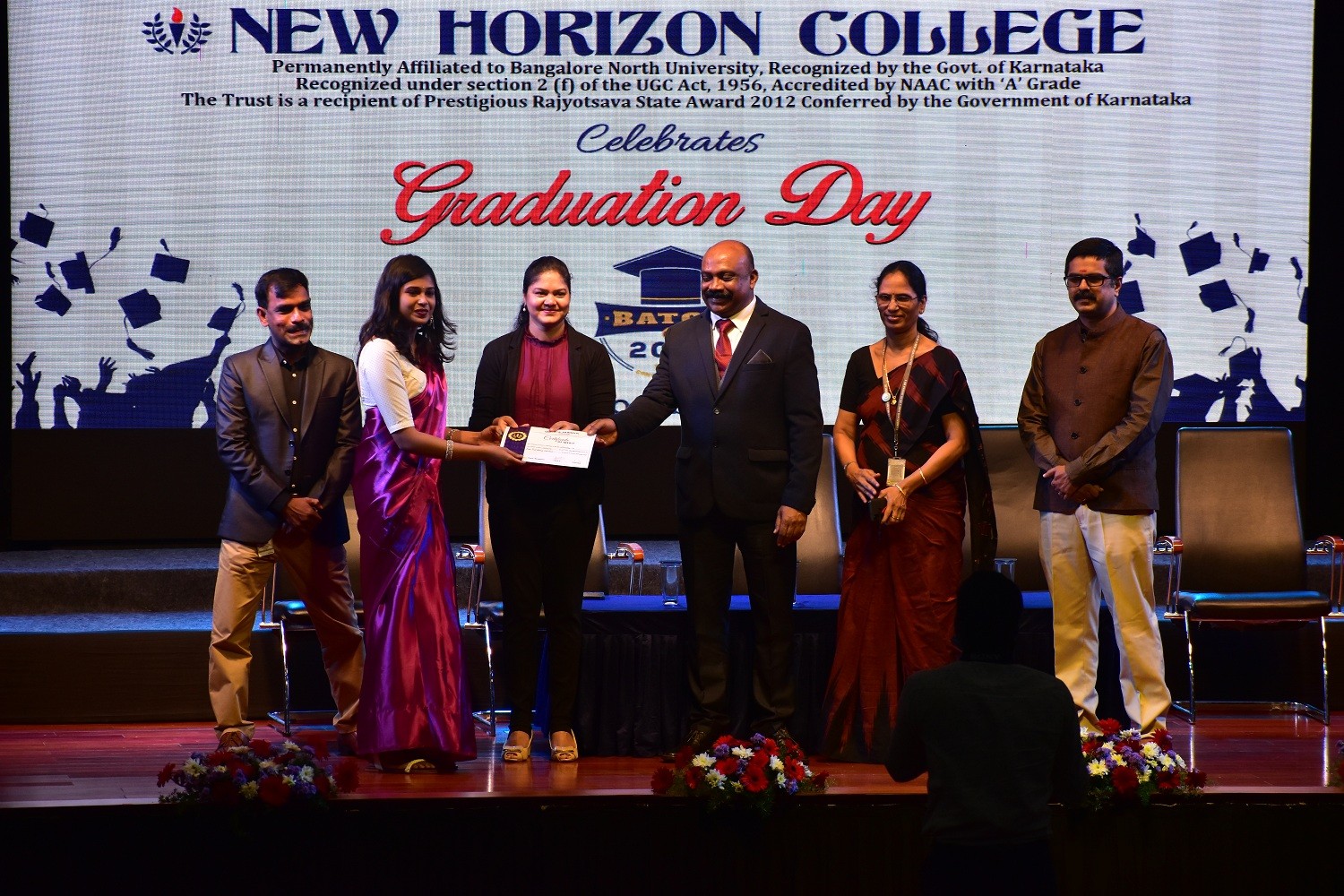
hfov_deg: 9.8
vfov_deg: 6.5
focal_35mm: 210
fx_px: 7839
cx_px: 672
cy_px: 448
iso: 800
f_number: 6.3
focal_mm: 140
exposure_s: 1/250
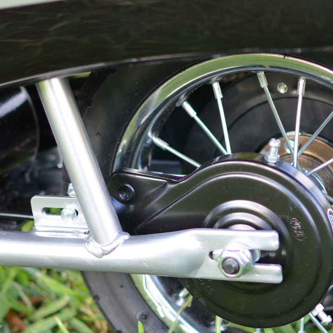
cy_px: 191
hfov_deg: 16.1
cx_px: 193
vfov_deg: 16.1
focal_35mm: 108
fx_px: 1176
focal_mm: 35
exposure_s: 1/160
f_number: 1.8
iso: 100
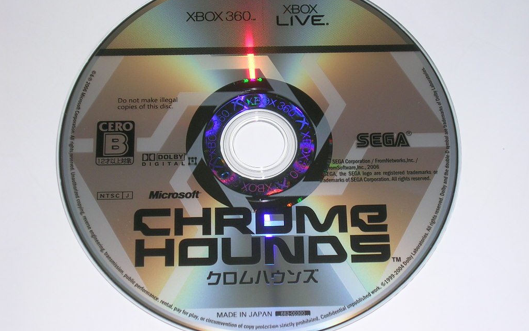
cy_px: 162
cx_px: 264
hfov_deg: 25.2
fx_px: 1182
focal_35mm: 82
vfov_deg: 15.9
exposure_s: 1/60.1
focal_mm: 11.7
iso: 50
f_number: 4
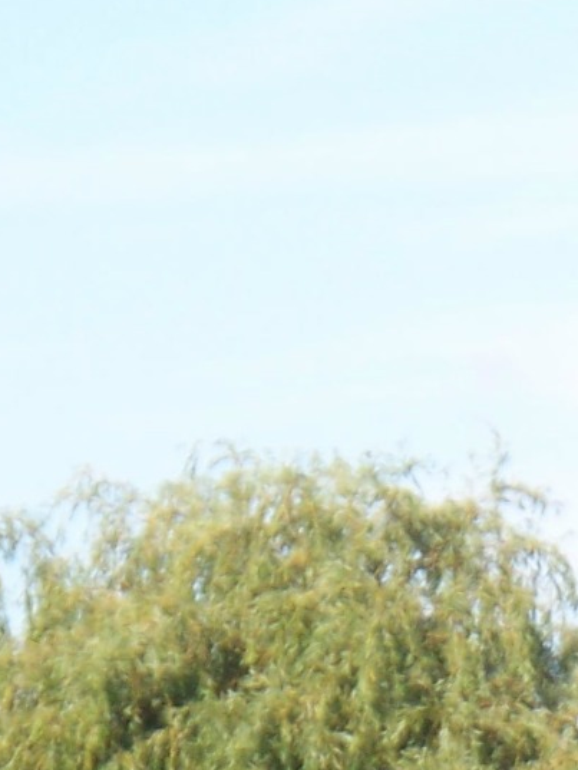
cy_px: 1751
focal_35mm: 798
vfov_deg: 2.5
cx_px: 1208
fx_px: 17759
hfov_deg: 1.9
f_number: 4.4
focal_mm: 28.83
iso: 64
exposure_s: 1/250
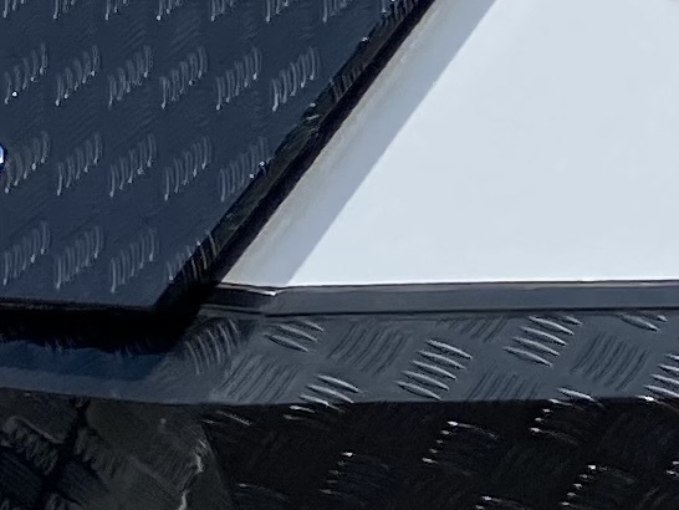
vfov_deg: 7.7
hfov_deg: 9.8
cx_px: 1204
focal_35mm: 192
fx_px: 3768
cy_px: 6
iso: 32
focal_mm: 4.25
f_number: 1.8
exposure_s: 1/3300
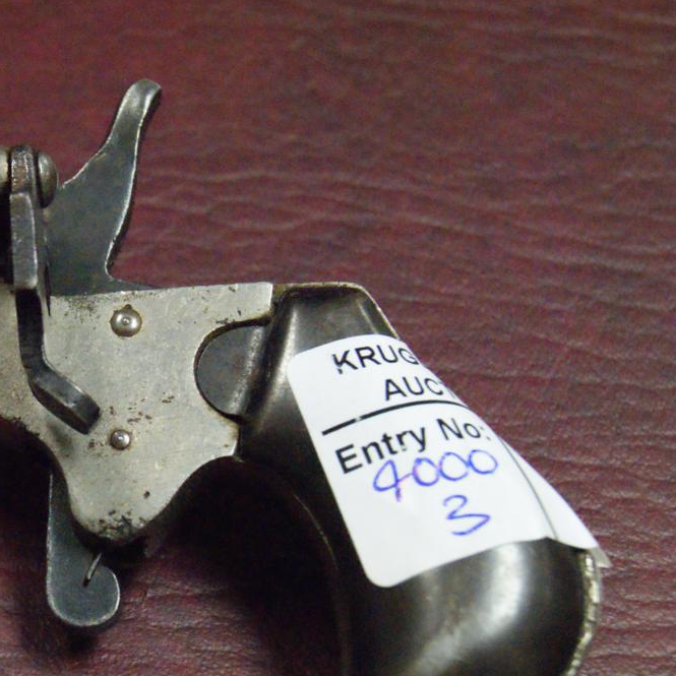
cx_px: -8
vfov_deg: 14.7
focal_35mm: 119
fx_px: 2627
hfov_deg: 14.4
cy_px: 424
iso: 3200
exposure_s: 1/100
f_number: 9
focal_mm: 45
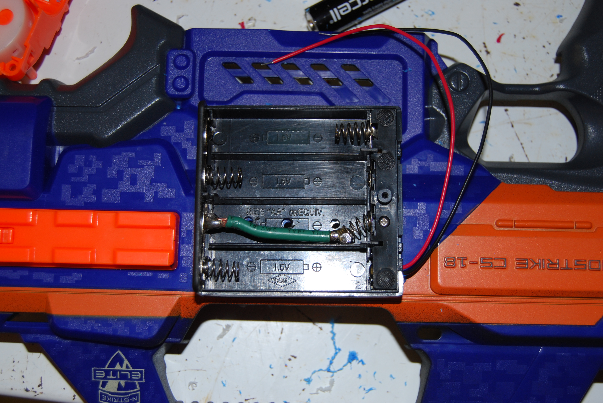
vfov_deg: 25.6
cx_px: 297
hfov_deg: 37.5
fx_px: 889
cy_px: 205
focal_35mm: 53
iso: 200
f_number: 4.5
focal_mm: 34
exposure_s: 1/60
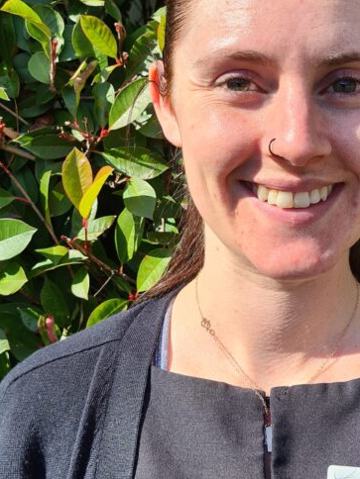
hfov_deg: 26.1
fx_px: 763
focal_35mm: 55
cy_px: 255
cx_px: 281
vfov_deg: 34.9
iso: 50
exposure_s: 1/1332
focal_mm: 5.4
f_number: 1.8
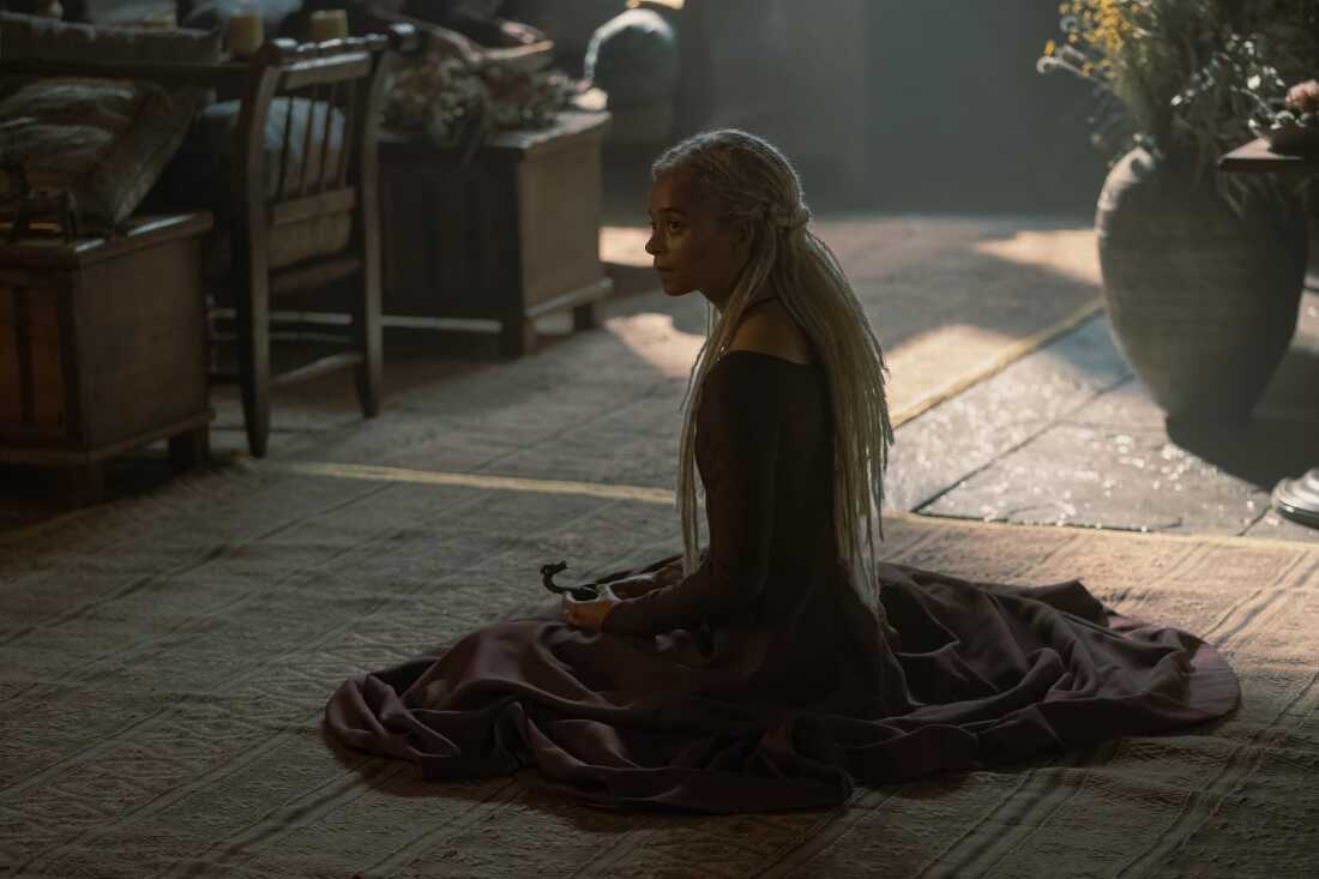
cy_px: 440
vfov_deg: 13.3
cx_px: 660
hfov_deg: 19.8
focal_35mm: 103
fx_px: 3773
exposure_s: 1/250
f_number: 2.8
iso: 6400
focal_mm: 103
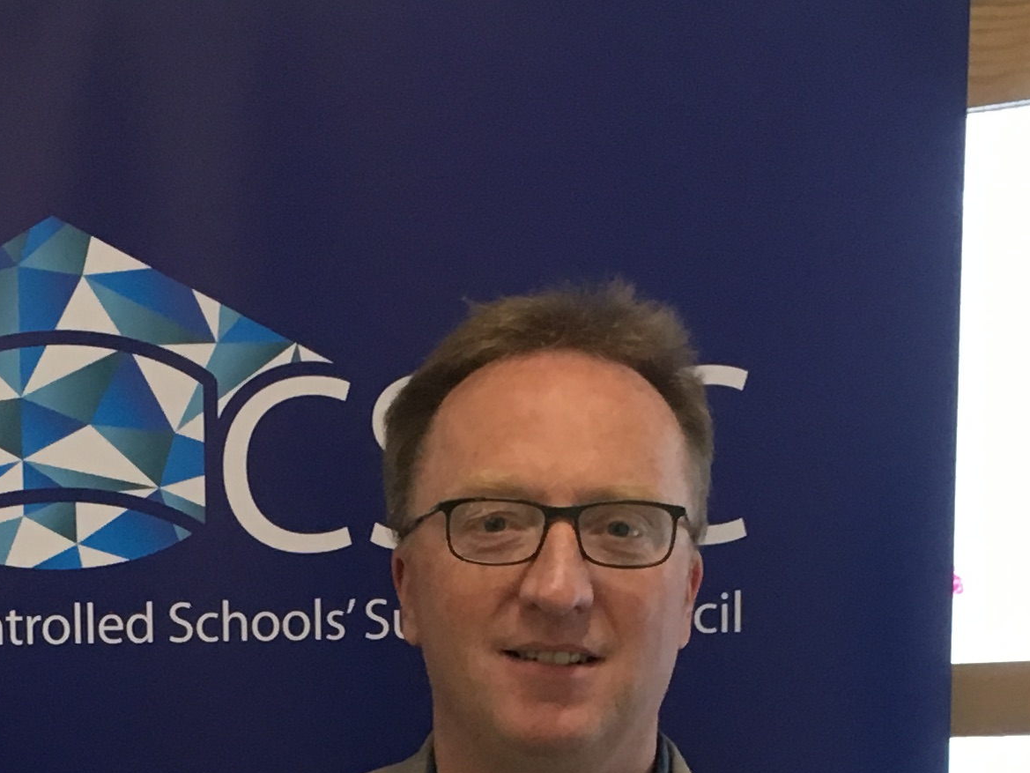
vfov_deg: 14.1
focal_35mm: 100
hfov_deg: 19.5
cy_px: 1051
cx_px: 260
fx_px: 2976
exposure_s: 1/33
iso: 125
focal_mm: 4.15
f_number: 2.2
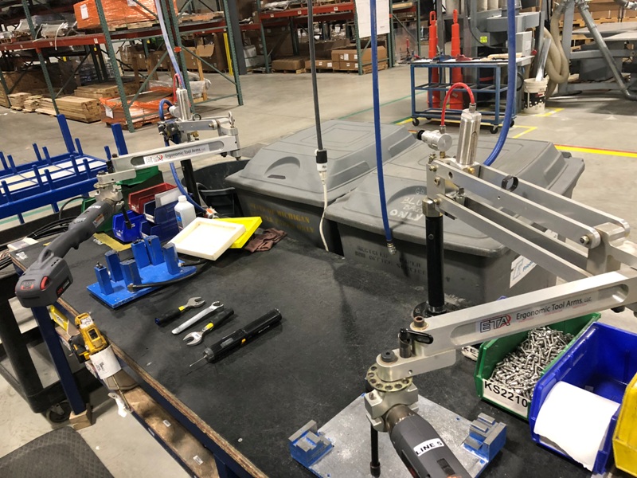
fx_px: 515
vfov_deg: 49.7
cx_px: 318
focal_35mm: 28
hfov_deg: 63.4
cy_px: 239
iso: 100
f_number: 1.8
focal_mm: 4
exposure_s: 1/13
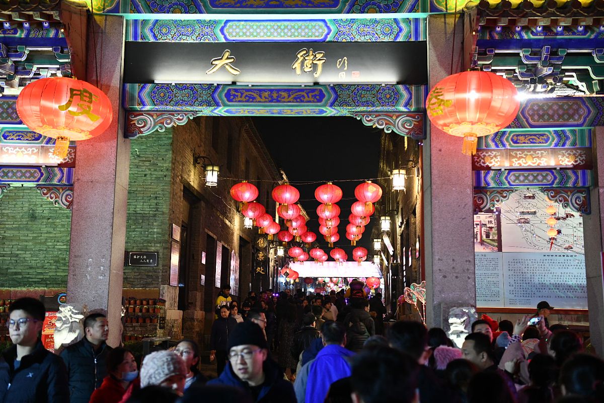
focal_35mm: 46
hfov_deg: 42.7
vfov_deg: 29.2
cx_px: 302
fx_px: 772
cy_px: 202
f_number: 3.2
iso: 2500
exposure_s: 1/50
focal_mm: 46
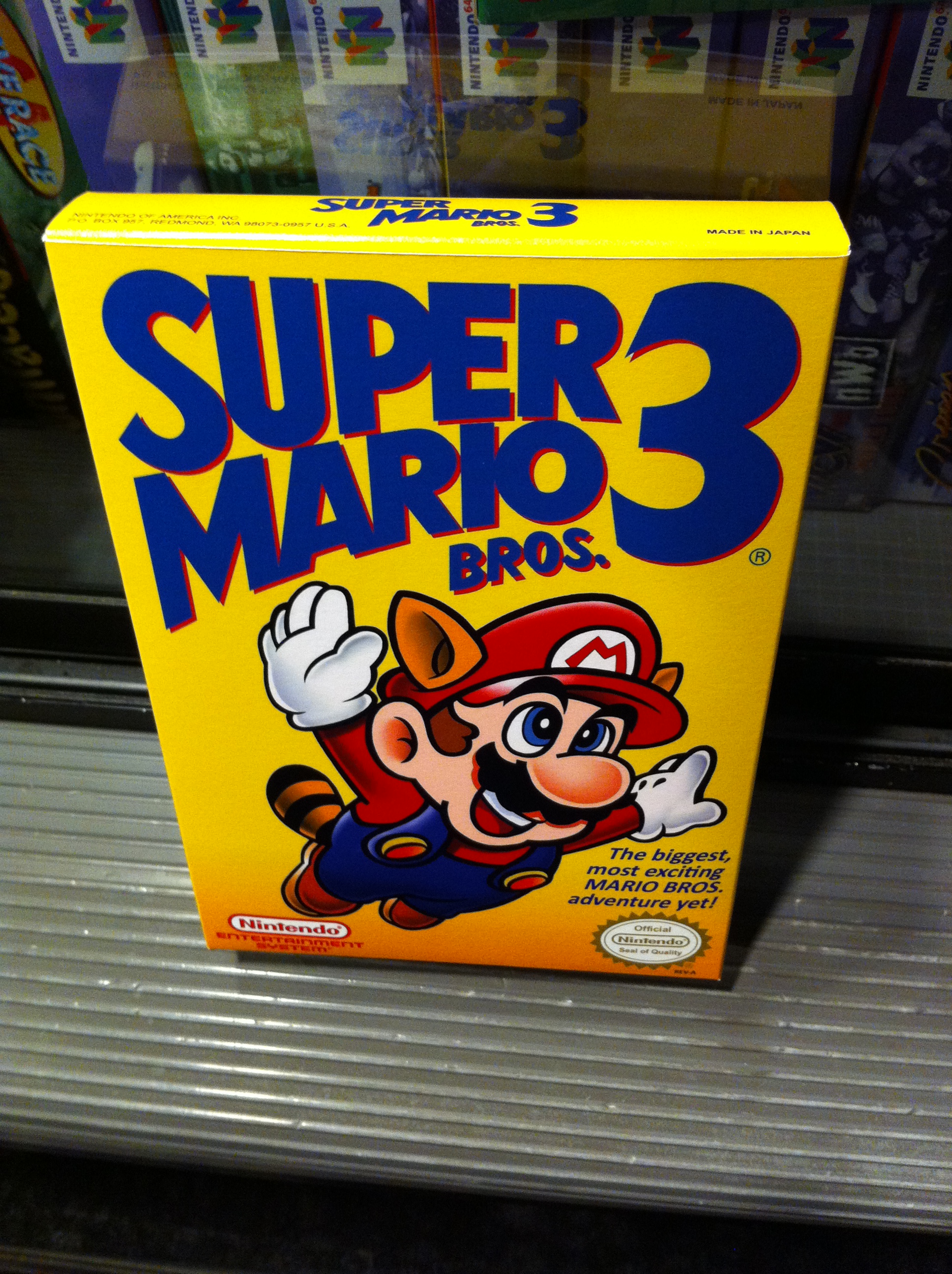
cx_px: 476
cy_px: 637
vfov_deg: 52.7
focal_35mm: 35
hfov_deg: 40.6
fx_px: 1287
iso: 250
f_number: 2.8
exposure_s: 1/15
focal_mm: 3.85
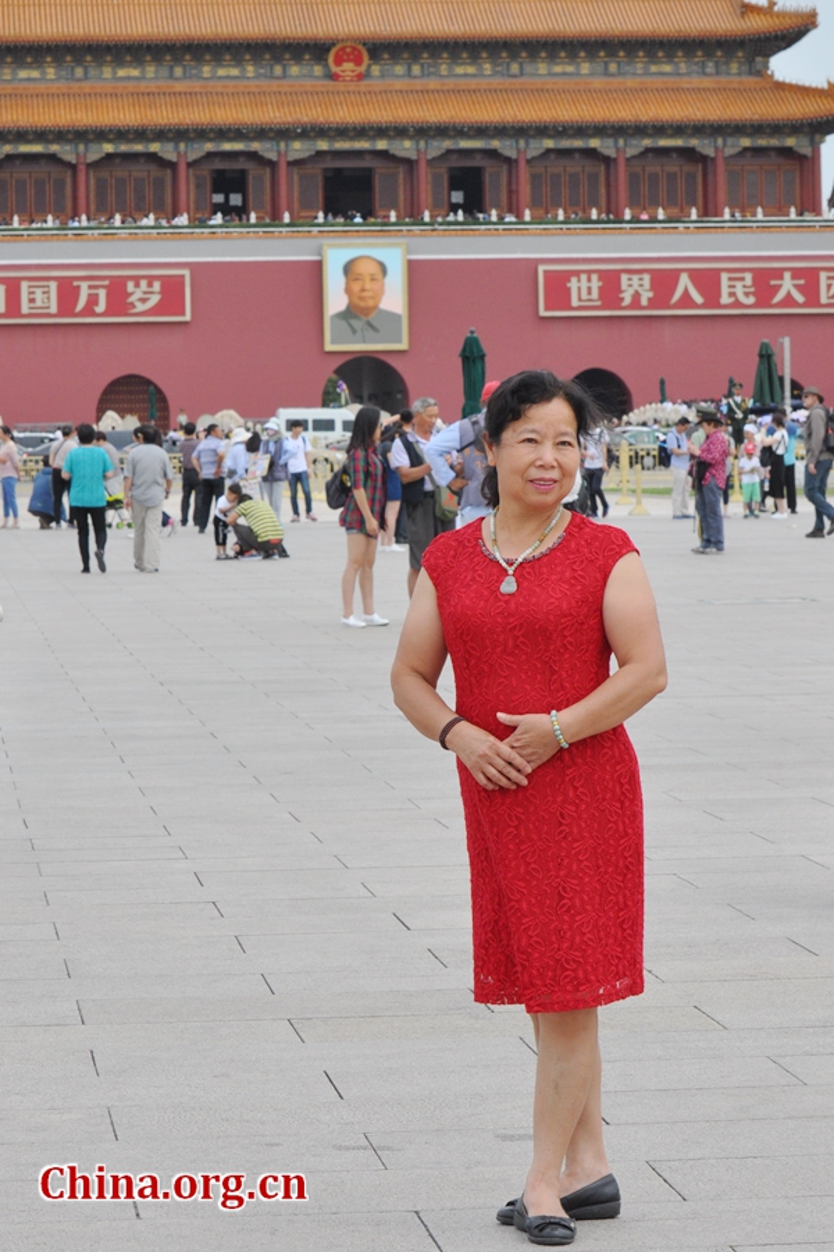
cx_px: 417
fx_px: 3648
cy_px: 626
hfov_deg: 13.0
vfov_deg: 19.5
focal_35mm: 105
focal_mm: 70
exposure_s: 1/500
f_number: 11
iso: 500
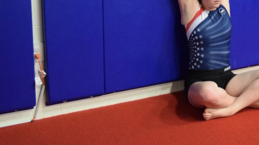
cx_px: 216
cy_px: 10
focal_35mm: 83
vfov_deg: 14.4
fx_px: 570
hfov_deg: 25.1
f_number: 4.2
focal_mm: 28
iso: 3200
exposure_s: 1/80
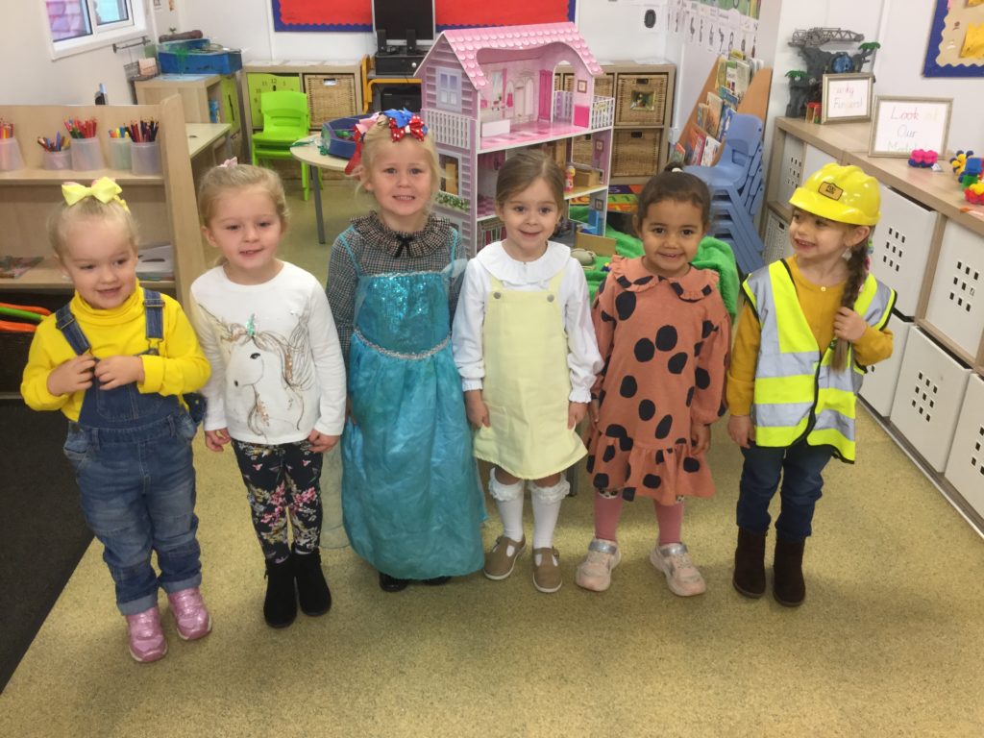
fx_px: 881
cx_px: 492
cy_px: 369
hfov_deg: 58.4
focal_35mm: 31
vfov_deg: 45.4
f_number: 2.4
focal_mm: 3.3
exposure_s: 1/33
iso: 80
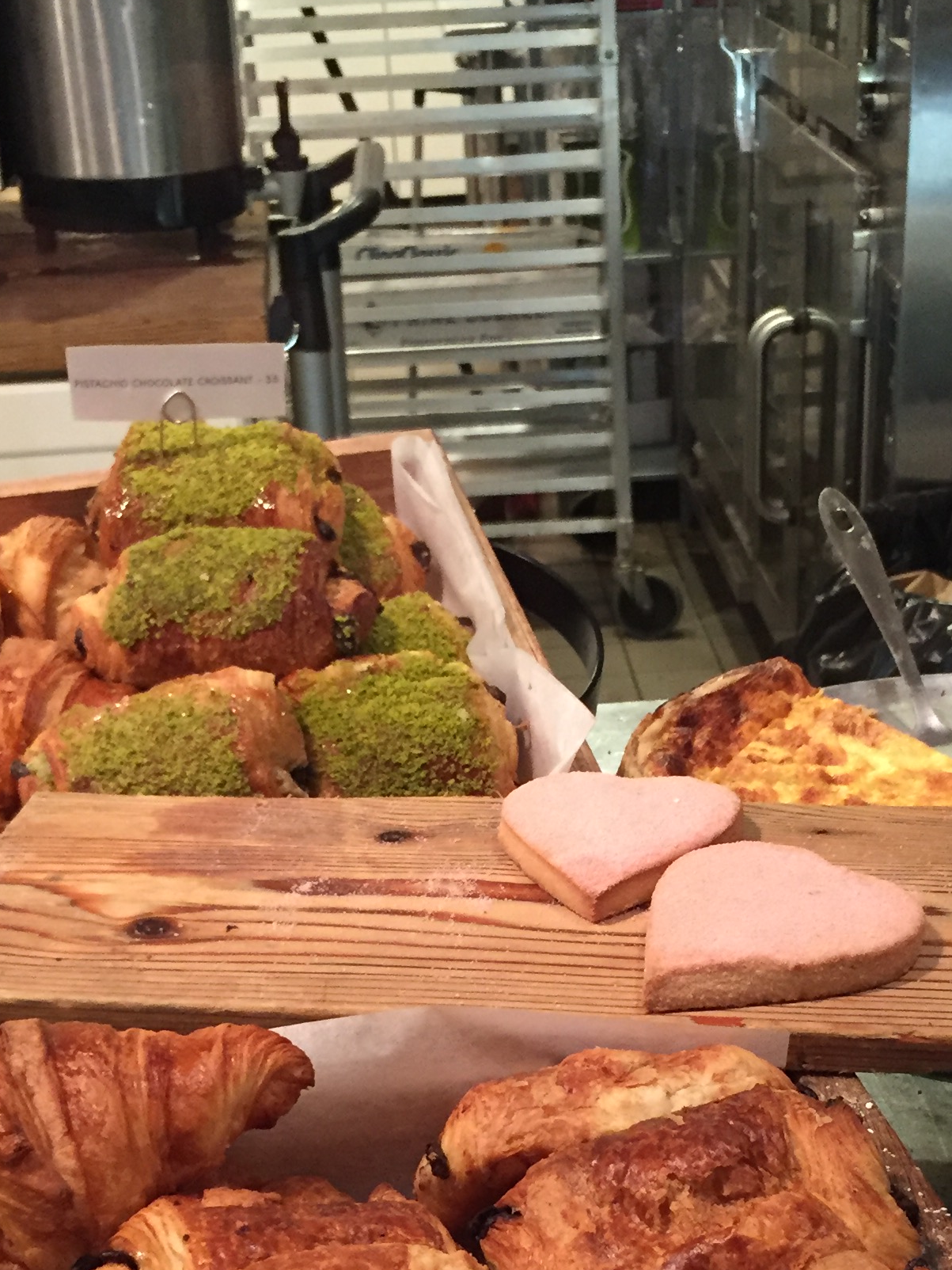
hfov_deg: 24.8
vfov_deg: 32.1
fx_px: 2163
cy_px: 952
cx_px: 539
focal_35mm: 59
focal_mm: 4.15
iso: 250
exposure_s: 1/17
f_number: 2.2
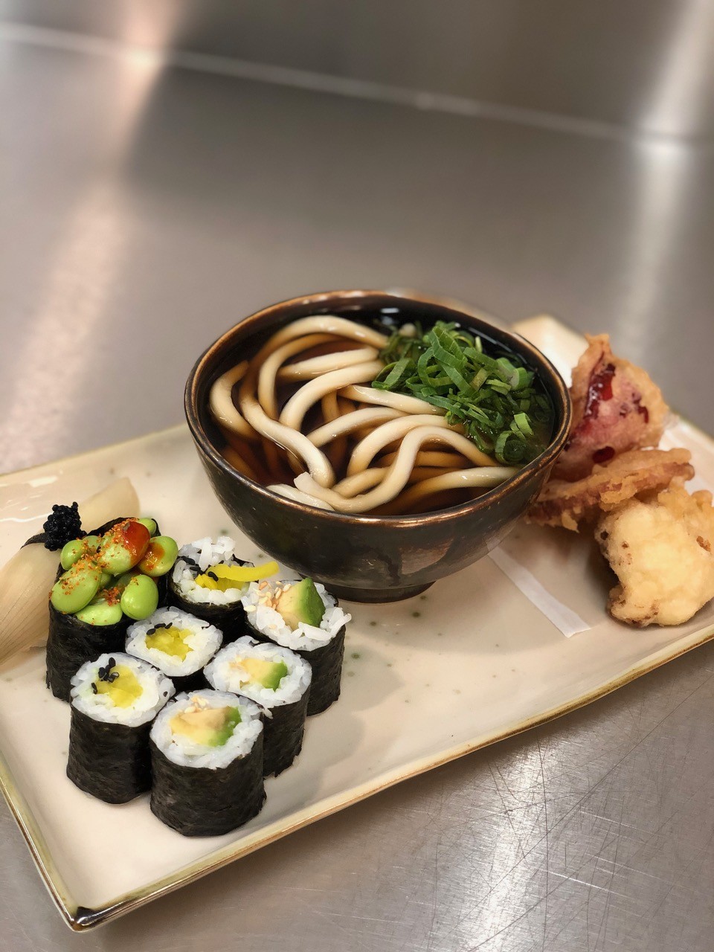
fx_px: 1430
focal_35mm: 52
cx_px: 357
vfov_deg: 36.8
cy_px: 476
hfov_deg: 28.0
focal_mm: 6
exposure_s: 1/33
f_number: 2.4
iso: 125
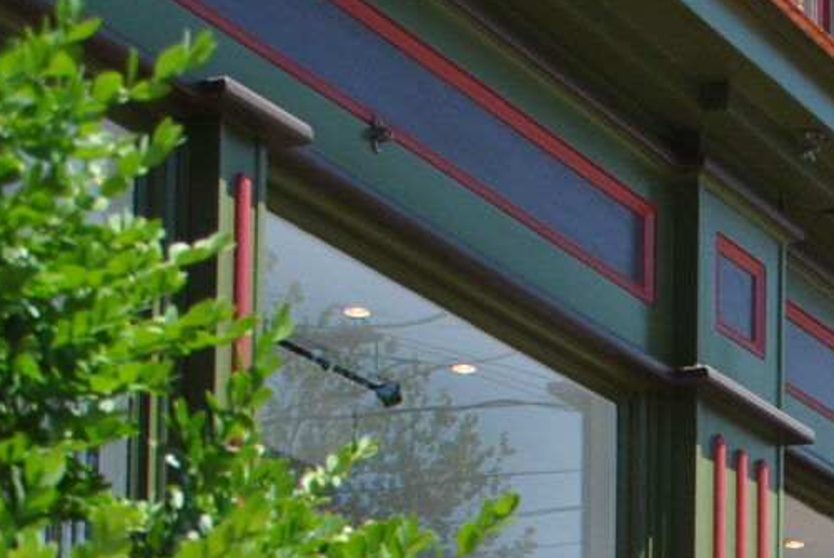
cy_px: 1133
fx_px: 3130
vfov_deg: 9.5
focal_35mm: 135
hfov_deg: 14.1
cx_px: 1310
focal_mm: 22
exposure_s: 1/250
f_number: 8
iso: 100
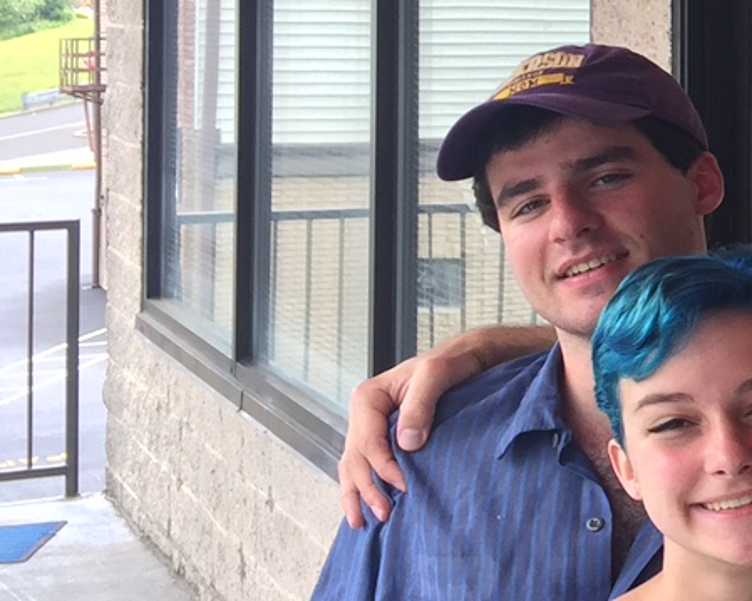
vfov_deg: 14.7
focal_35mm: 103
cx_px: 1343
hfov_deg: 15.9
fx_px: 2292
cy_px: 17
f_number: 2.2
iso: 32
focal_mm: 4.15
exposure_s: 1/153
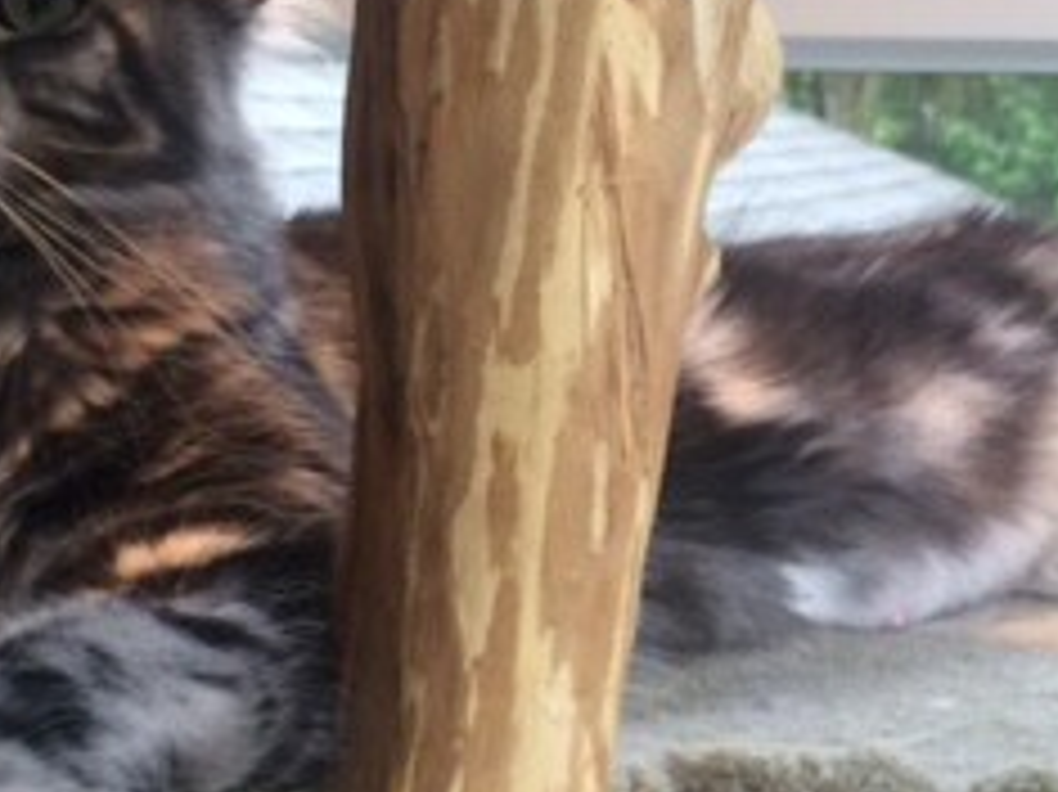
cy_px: 436
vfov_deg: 18.6
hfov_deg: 24.7
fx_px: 2413
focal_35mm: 79
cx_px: 536
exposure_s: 1/30
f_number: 2.2
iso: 64
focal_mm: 4.15
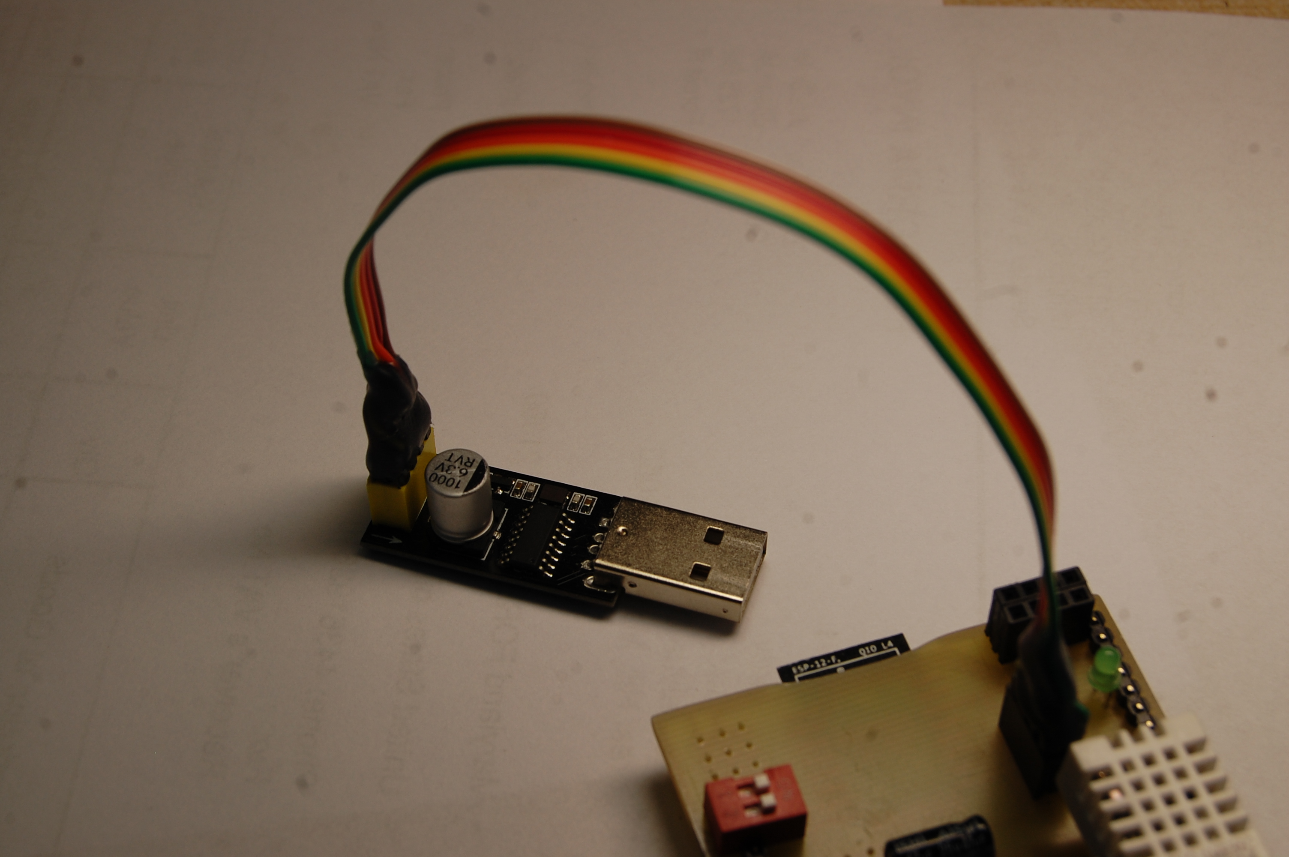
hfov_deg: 29.3
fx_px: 2468
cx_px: 644
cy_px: 428
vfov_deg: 19.7
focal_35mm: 69
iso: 200
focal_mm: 46
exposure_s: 1/100
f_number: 8
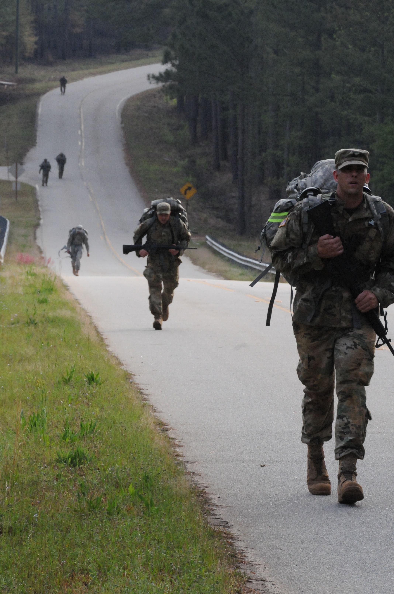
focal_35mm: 225
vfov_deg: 9.2
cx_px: 197
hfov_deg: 6.1
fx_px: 3703
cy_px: 297
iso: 1600
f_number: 11
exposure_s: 1/500
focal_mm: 150
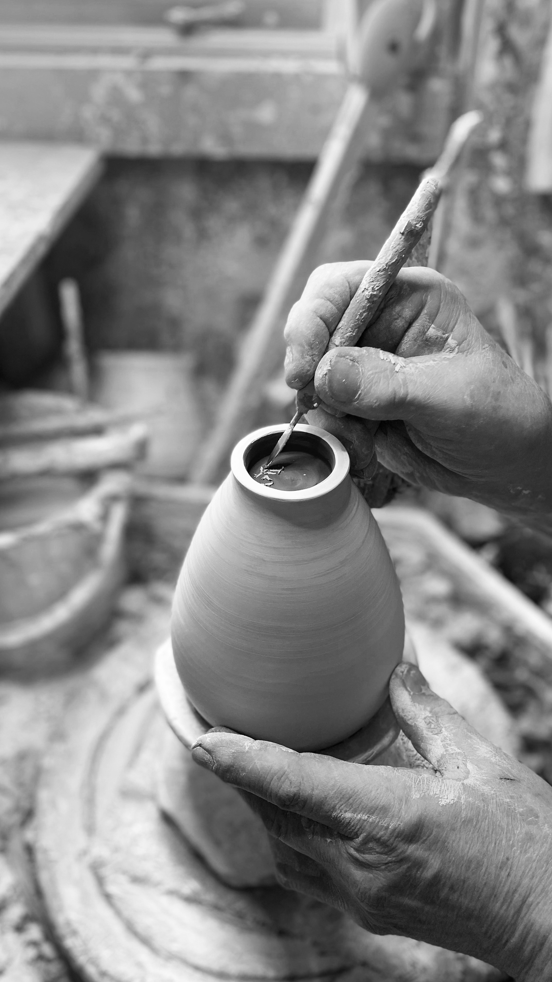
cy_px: 508
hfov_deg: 38.9
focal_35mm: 30
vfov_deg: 64.3
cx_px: 299
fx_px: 781
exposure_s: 1/50
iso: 125
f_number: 1.8
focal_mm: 4.25
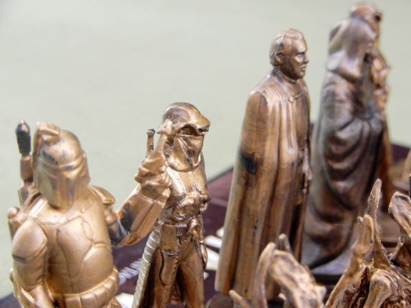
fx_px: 1247
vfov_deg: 14.1
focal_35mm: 105
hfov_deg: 18.7
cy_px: 154
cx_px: 206
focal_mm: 18.7
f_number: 5
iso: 500
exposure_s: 1/15
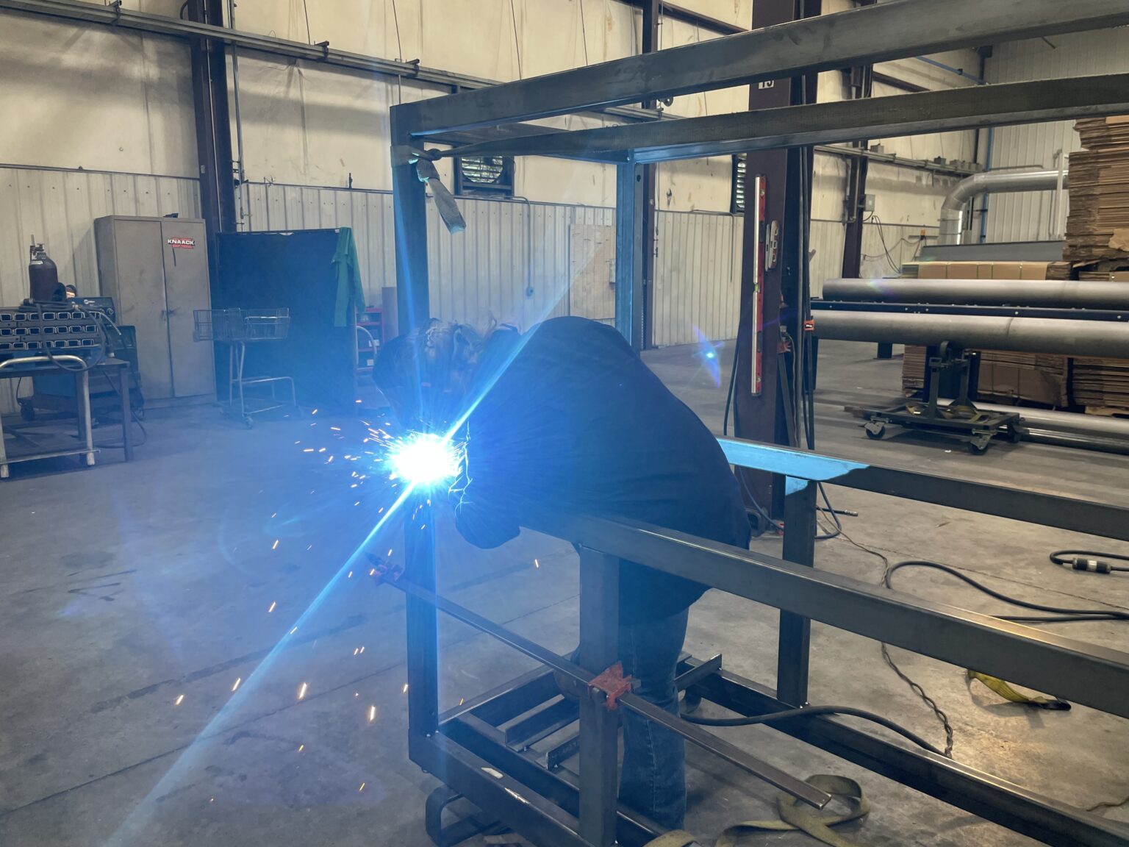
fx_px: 848
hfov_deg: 67.3
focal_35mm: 26
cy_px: 424
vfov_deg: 53.1
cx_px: 564
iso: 80
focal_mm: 4.2
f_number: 1.6
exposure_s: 1/56
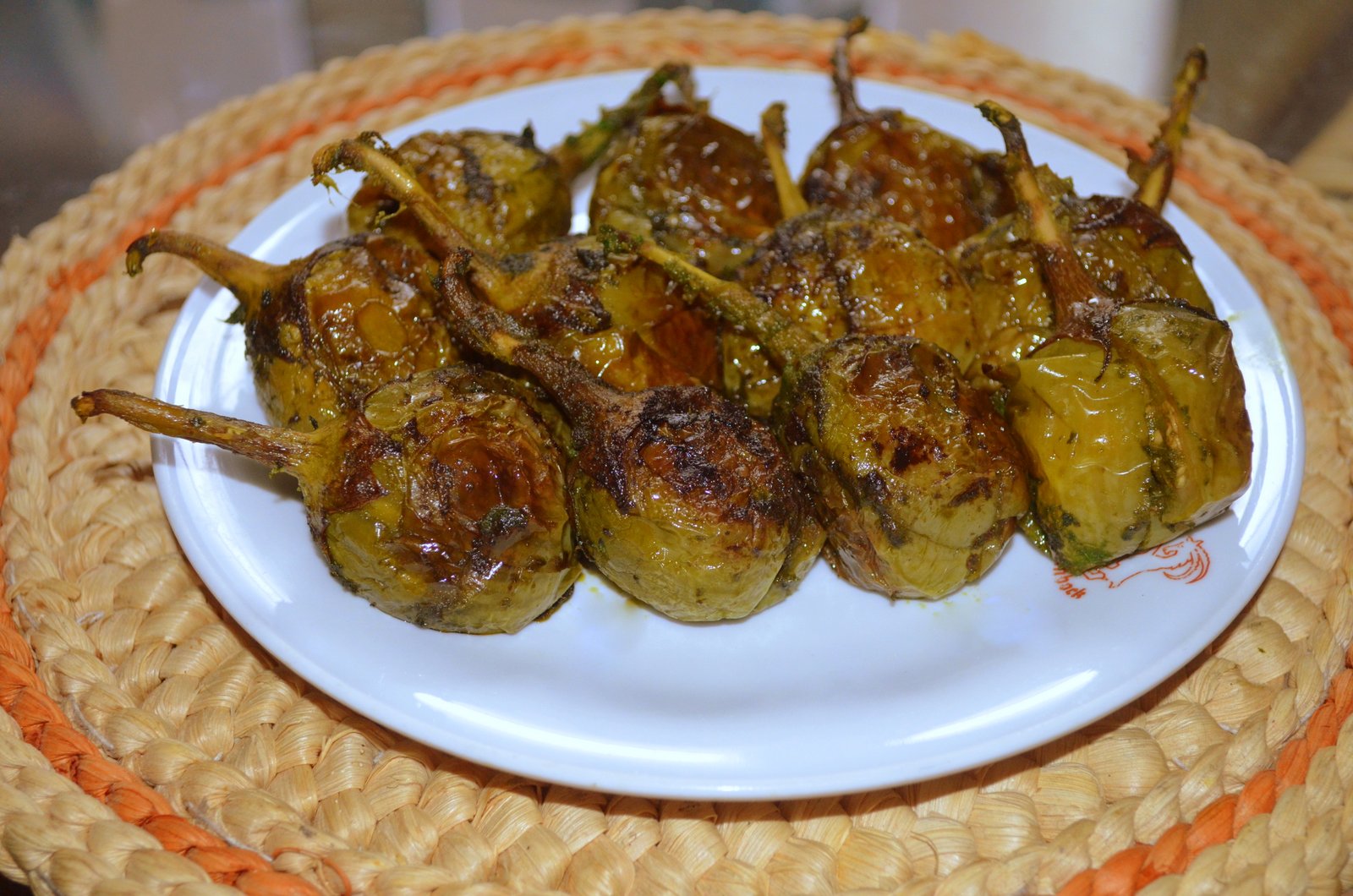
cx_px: 676
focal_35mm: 57
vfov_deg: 23.7
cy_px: 448
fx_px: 2138
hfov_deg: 35.1
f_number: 5
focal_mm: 38
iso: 1400
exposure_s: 1/60
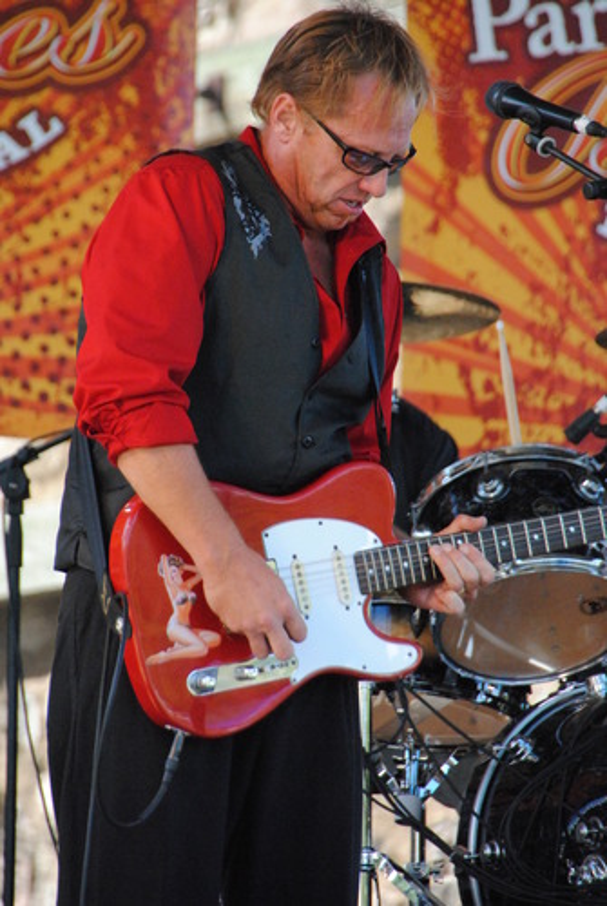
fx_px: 8317
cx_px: 304
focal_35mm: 330
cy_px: 453
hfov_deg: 4.2
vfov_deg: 6.2
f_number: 6.3
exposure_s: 1/800
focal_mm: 220
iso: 1600
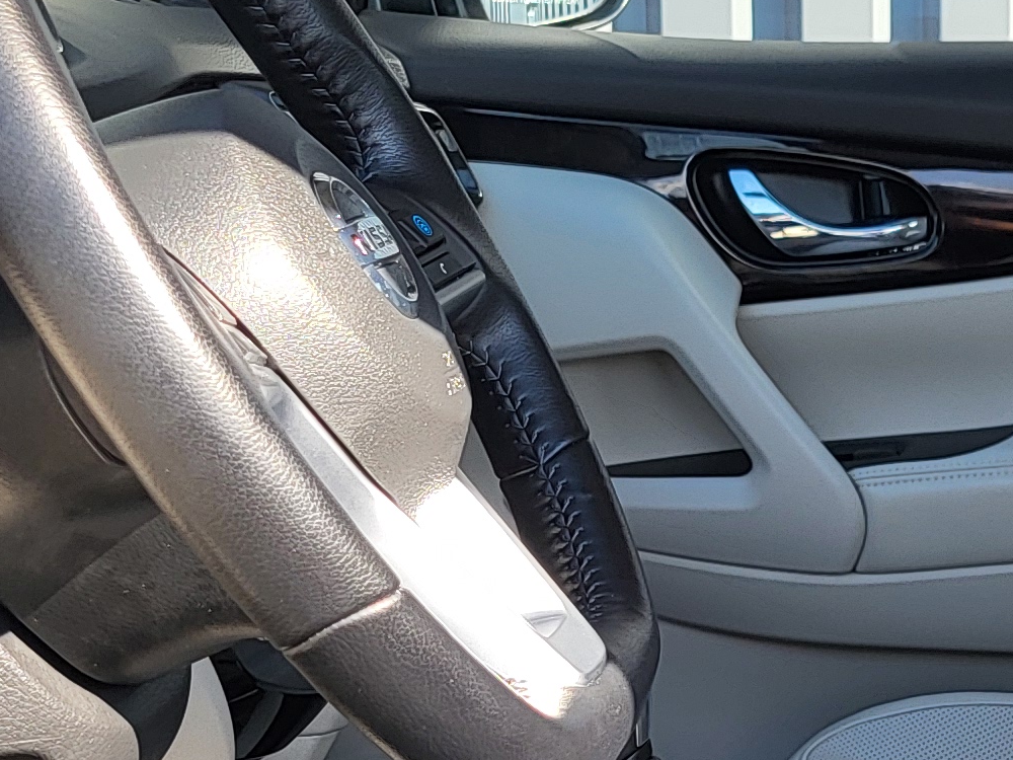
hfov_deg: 17.9
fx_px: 3043
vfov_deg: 13.7
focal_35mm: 104
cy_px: 1003
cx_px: 1244
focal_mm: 5.4
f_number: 1.8
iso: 40
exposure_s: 1/391
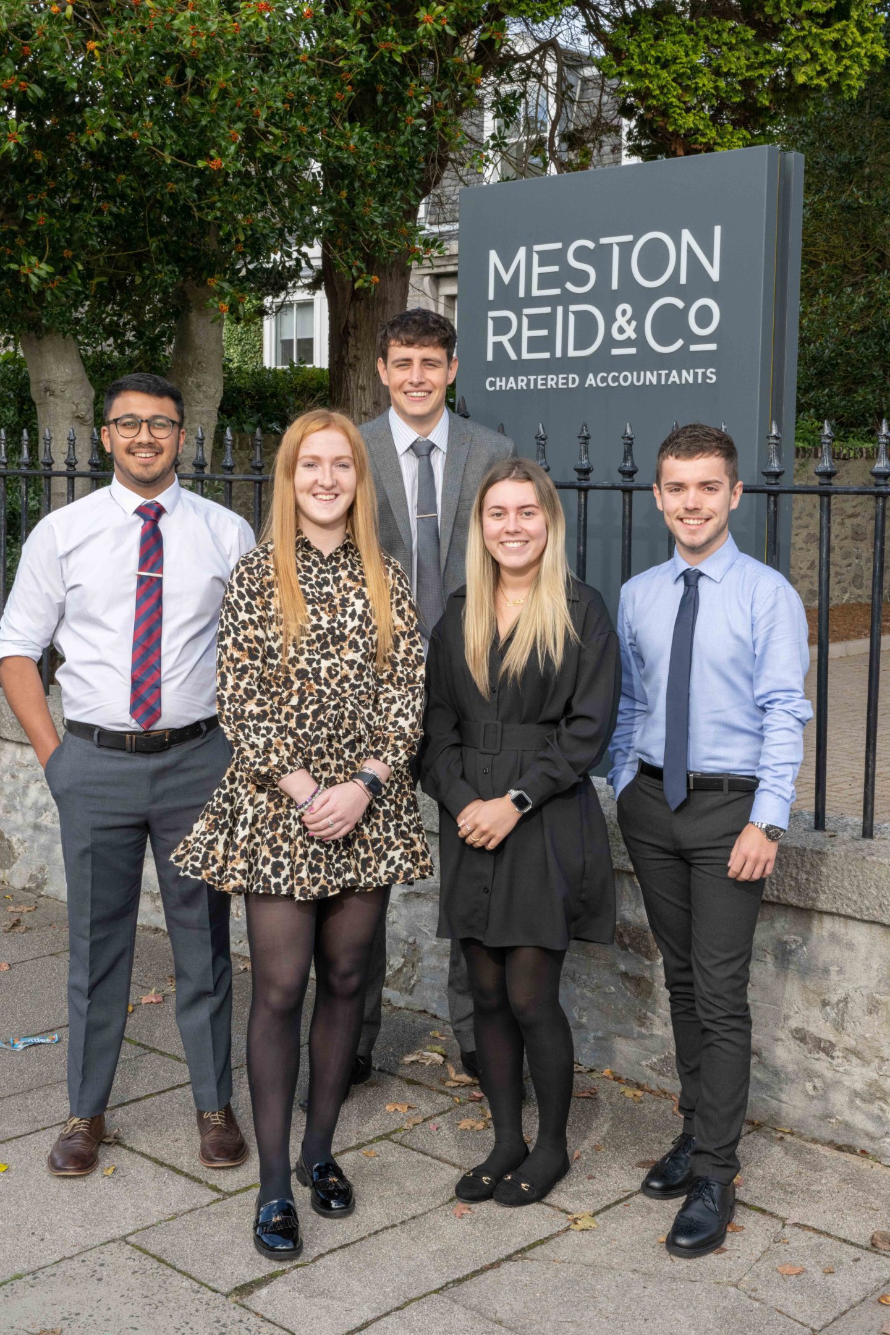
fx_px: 1632
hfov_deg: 30.5
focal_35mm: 44
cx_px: 445
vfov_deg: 44.5
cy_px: 668
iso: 640
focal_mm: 44
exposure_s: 1/125
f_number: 18
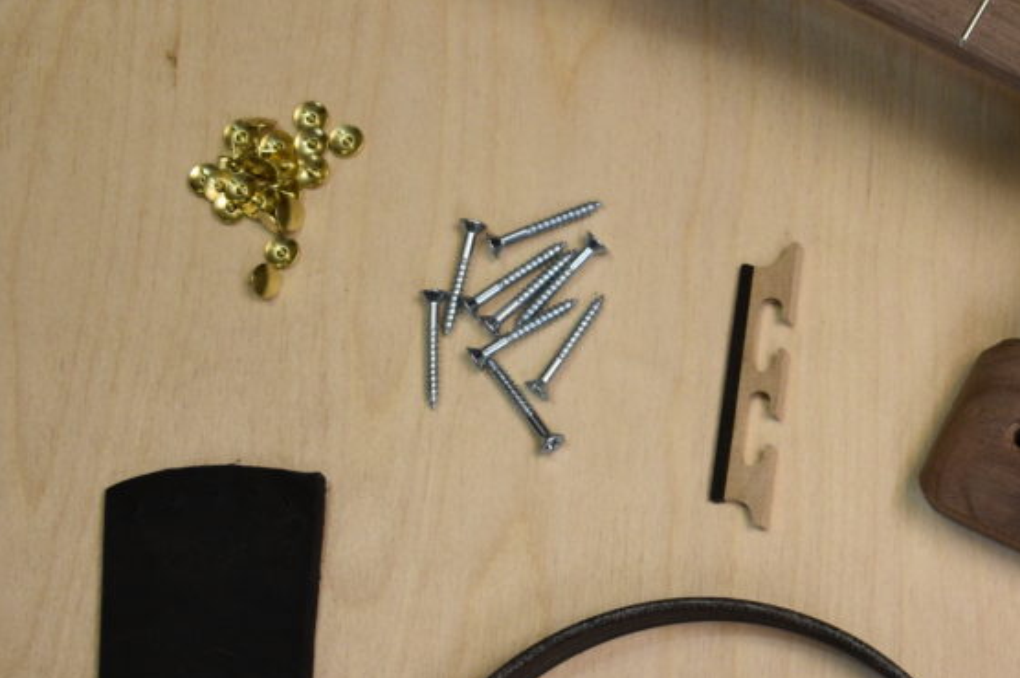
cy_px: 438
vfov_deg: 14.3
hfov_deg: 19.9
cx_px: 1260
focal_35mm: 95
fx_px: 2701
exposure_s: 1/125
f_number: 5.6
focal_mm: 23
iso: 400
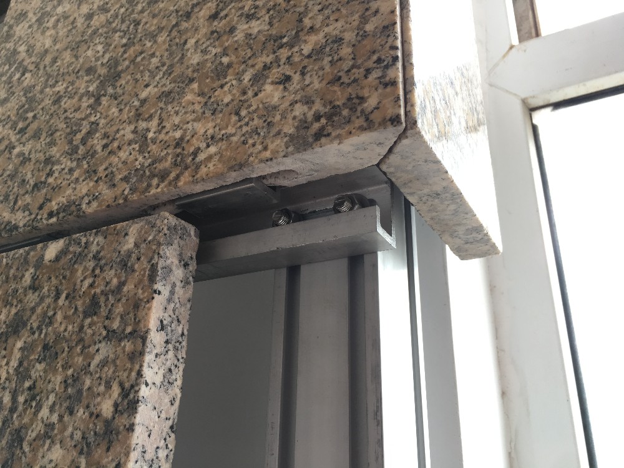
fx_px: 523
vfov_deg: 48.2
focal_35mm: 29
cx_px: 312
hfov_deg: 61.7
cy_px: 234
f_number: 2.2
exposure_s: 1/100
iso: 32
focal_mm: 4.15
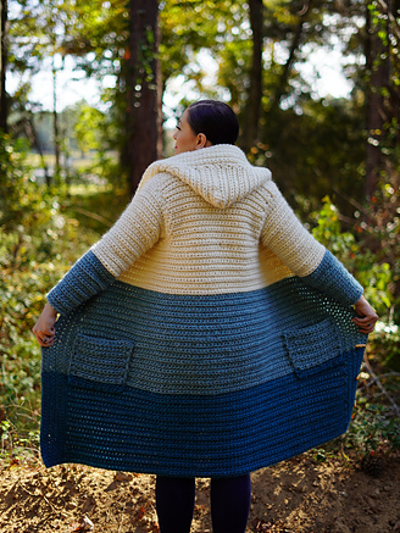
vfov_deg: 34.9
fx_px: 847
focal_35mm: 55
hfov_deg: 26.6
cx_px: 202
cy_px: 241
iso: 100
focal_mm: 50
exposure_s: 1/800
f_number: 1.8
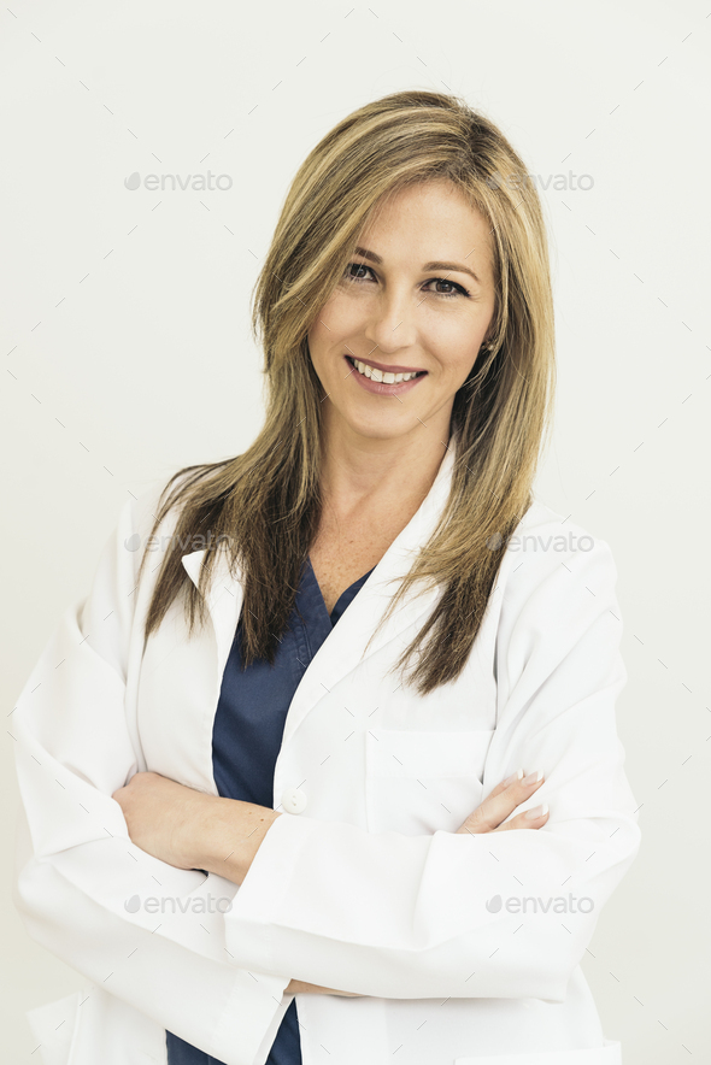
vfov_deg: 28.8
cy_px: 532
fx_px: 2072
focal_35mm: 70
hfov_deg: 19.5
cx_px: 356
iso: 640
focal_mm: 70
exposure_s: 1/80
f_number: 5.6
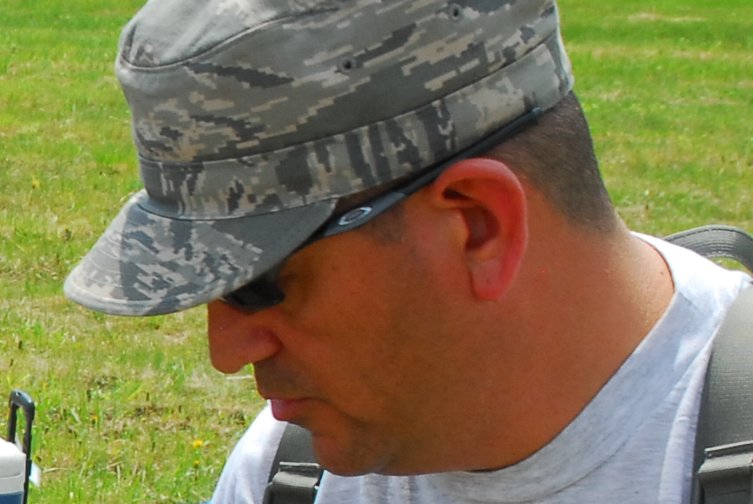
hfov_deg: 13.0
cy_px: 697
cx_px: -404
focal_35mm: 148
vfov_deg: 9.1
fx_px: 3100
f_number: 10
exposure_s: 1/400
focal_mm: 22
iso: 400
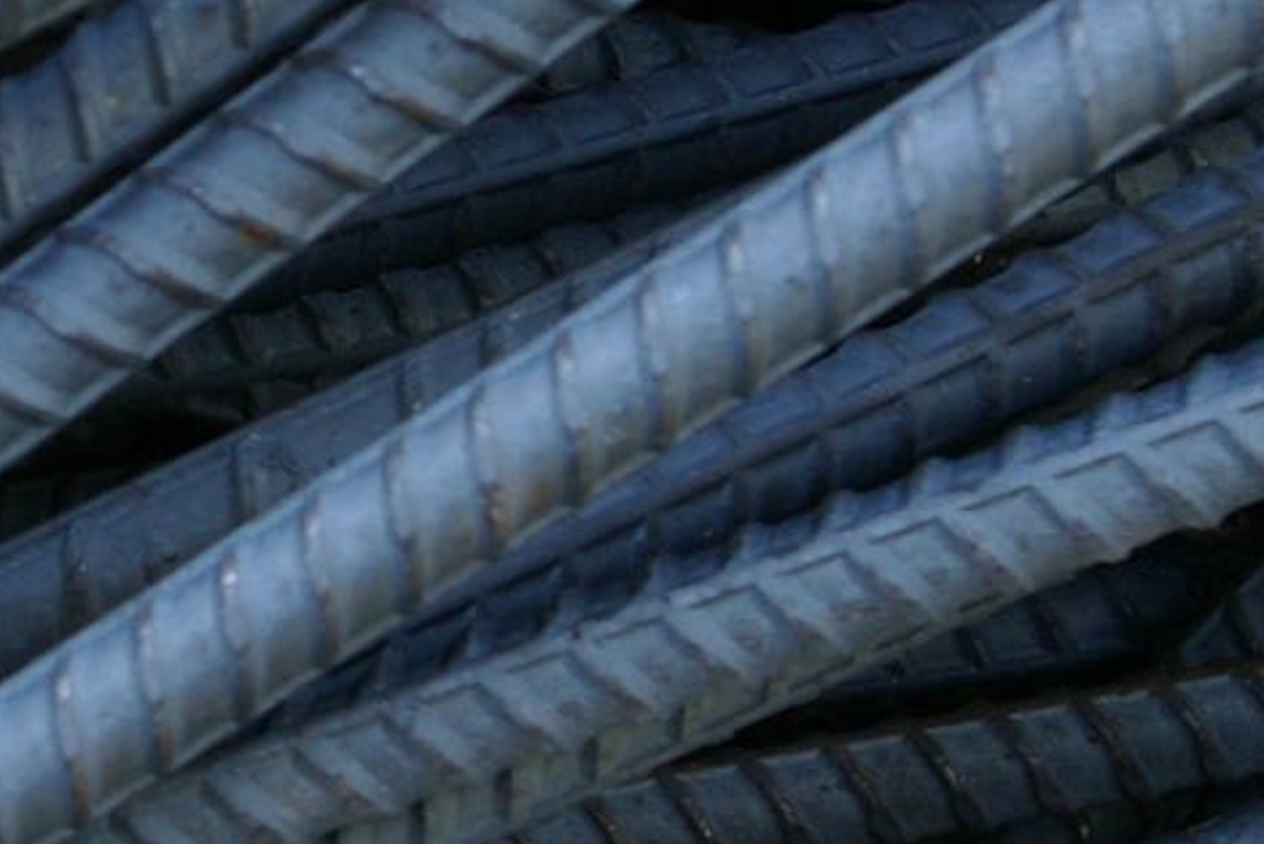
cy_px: 296
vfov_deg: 8.5
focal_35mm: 162
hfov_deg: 12.5
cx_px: -105
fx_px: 5678
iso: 400
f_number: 5.6
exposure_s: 1/60
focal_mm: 33
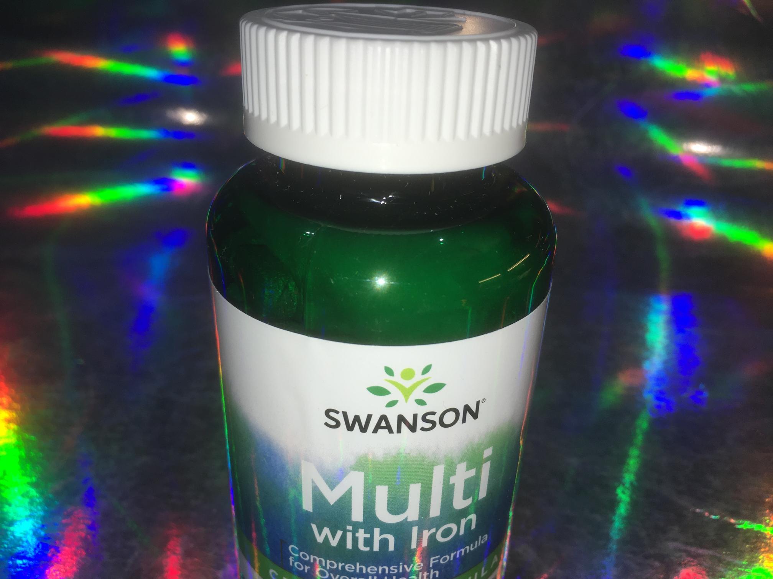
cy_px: 290
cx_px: 386
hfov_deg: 61.7
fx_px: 648
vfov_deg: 48.2
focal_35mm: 29
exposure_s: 1/267
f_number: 2.2
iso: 25
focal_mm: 4.15
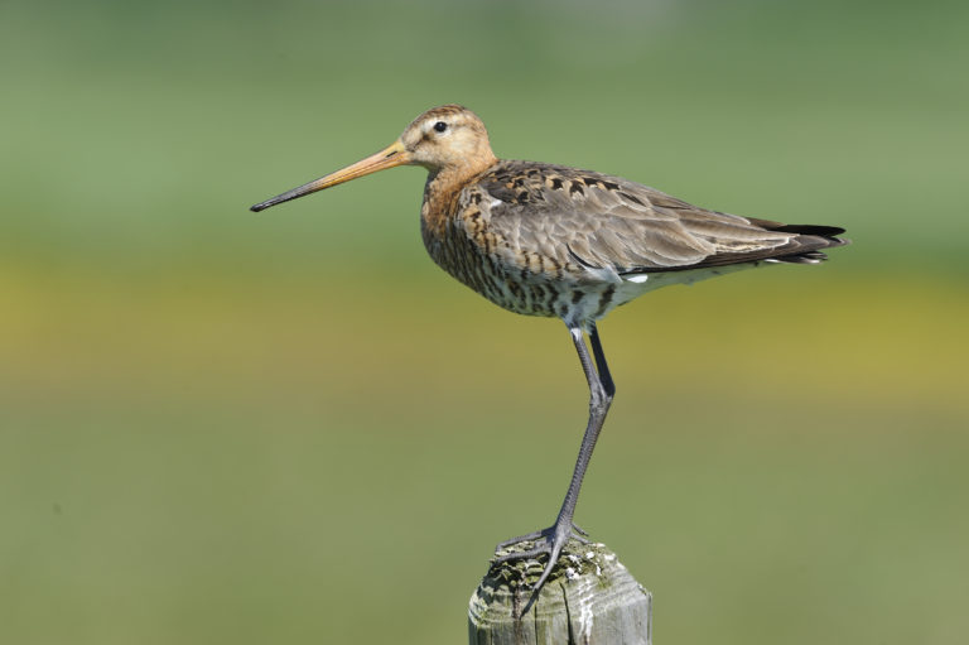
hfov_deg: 3.8
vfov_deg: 2.5
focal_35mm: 550
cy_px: 322
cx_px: 484
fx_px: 14794
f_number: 8
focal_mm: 550
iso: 200
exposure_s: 1/320
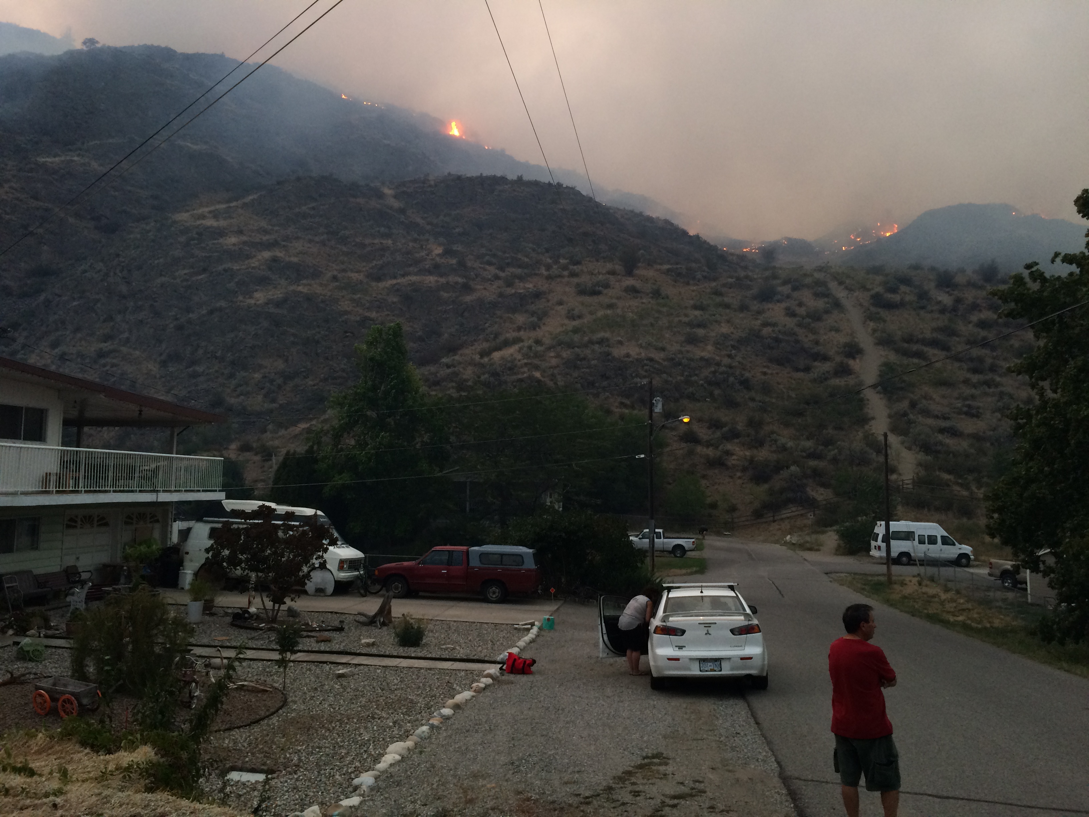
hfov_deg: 61.7
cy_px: 408
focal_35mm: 29
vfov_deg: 48.2
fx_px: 912
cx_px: 544
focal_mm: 4.15
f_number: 2.2
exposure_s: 1/30
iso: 40
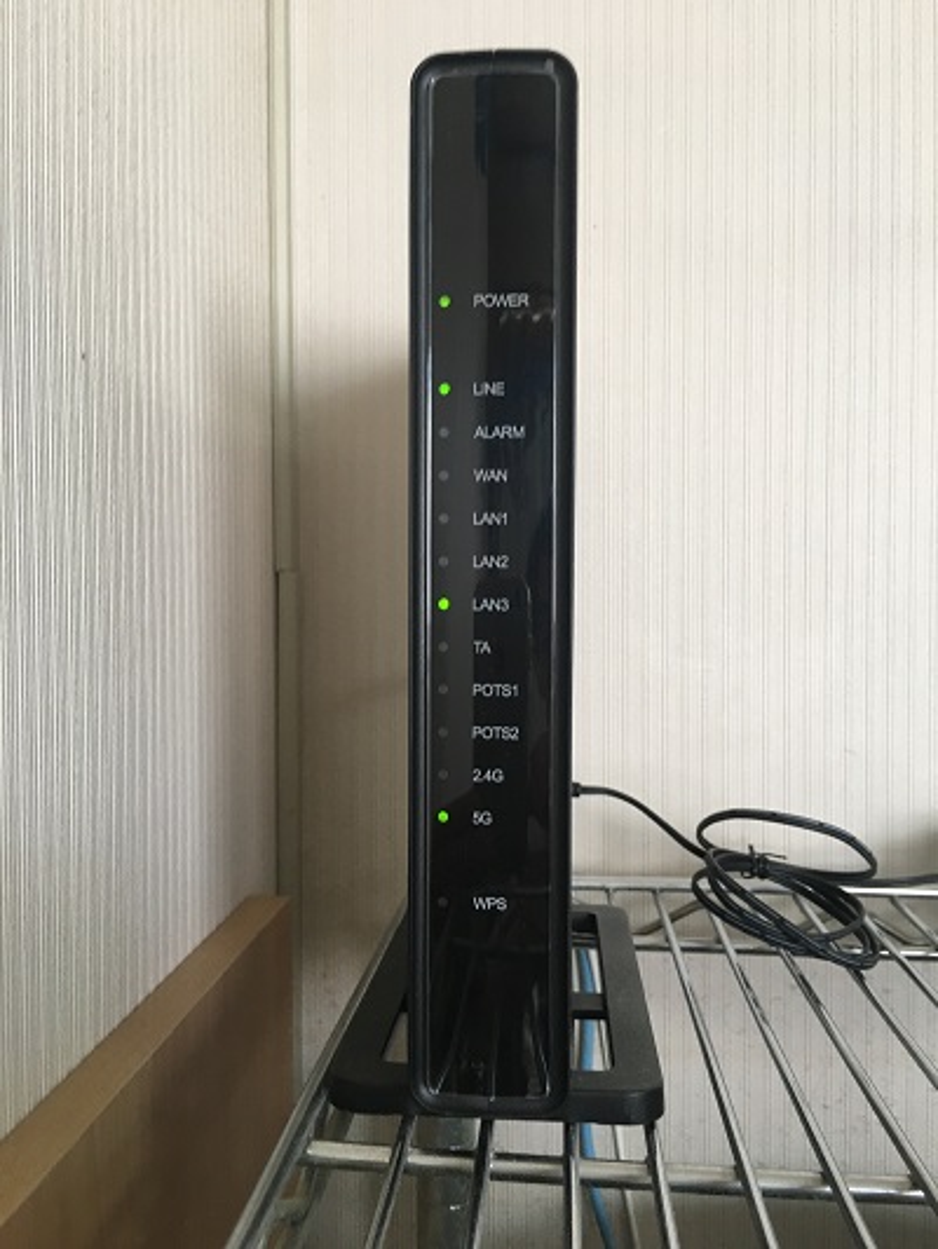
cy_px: 624
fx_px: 1047
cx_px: 469
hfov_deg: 48.2
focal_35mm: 29
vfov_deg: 61.6
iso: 80
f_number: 2.2
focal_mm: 4.15
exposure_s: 1/30
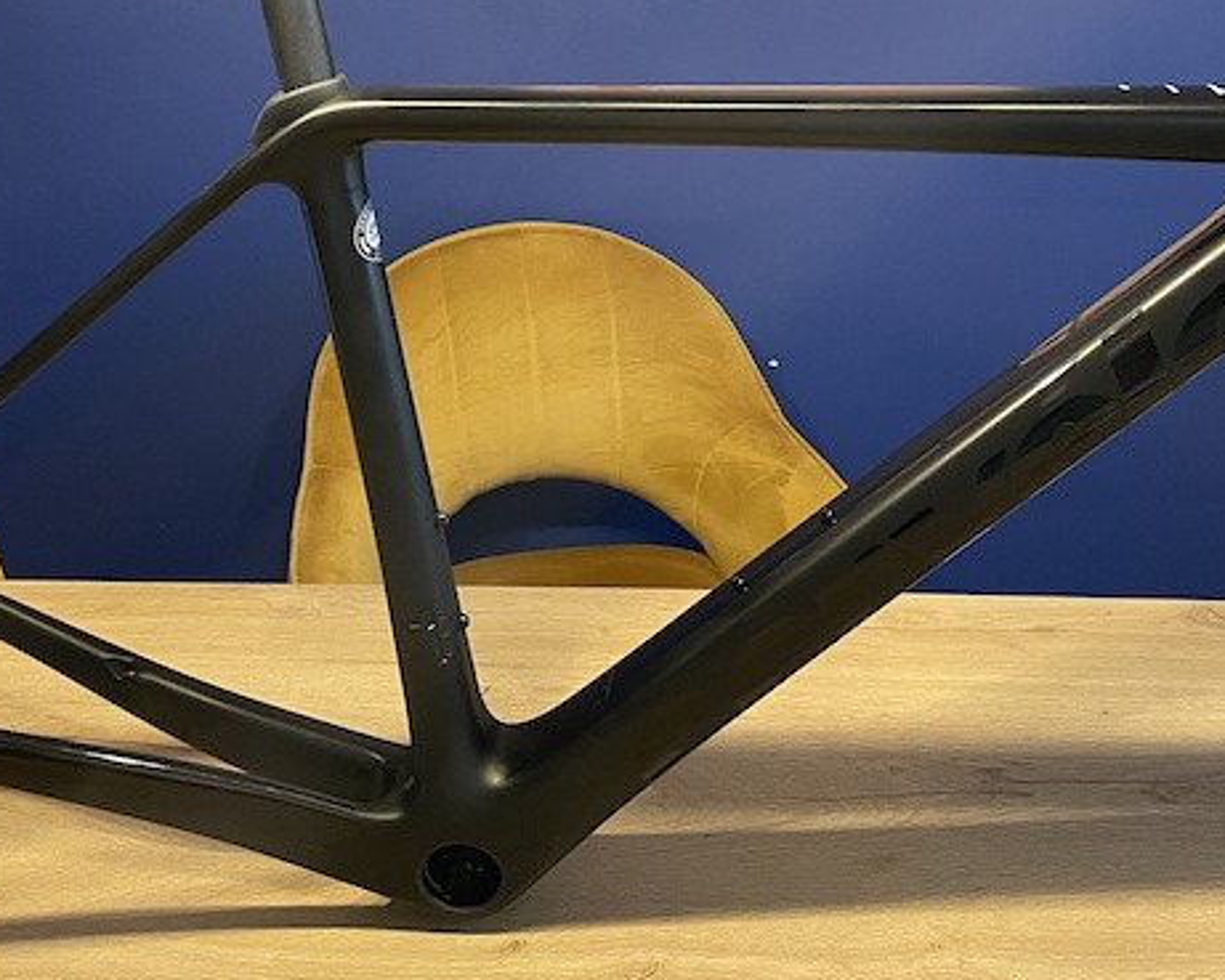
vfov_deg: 33.8
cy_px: 319
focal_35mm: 44
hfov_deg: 41.9
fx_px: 1596
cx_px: 688
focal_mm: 4.2
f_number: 1.6
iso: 400
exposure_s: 1/60
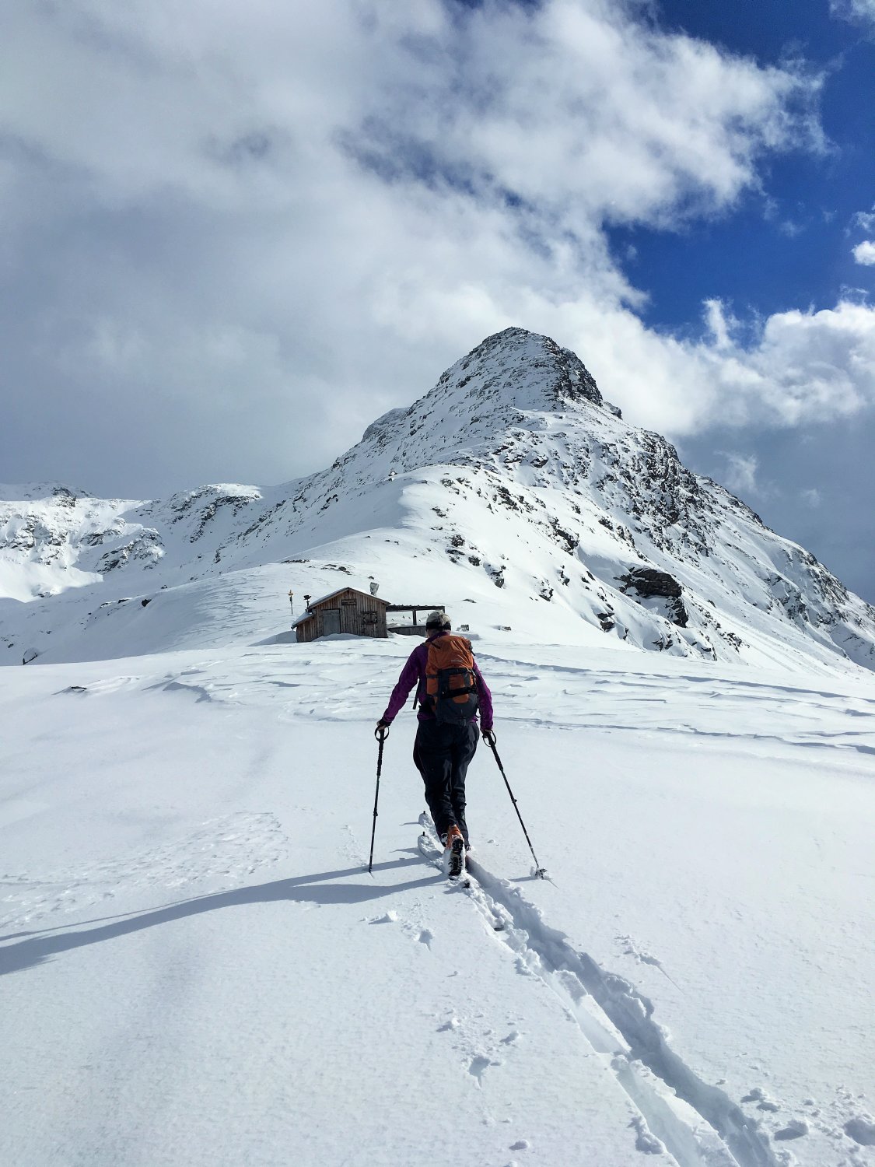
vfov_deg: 61.7
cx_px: 438
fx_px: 977
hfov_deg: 48.2
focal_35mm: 29
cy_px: 584
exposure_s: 1/7692
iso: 25
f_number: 2.2
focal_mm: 4.15
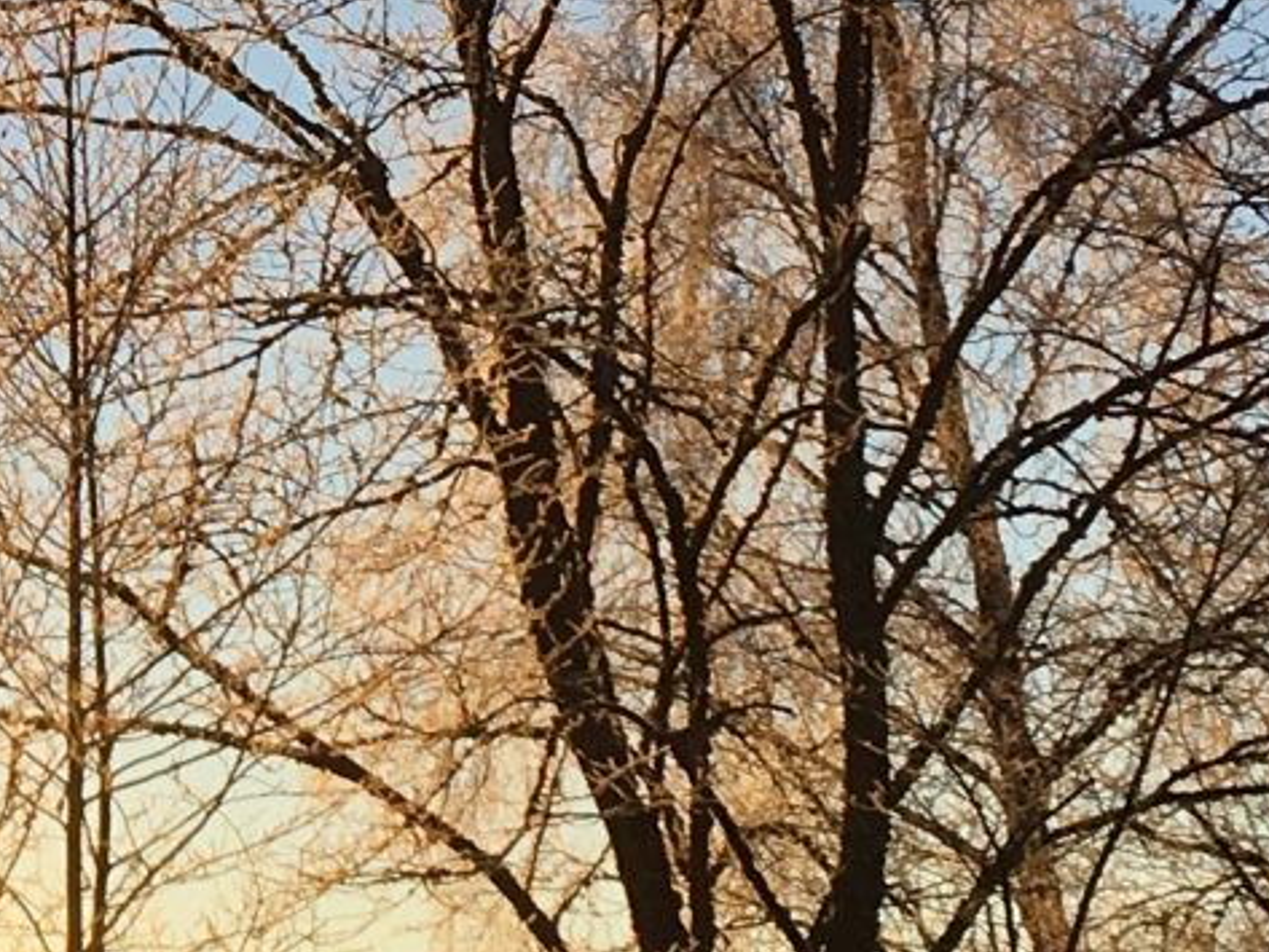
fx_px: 5757
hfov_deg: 11.9
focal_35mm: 157
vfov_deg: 9.3
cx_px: -714
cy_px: -375
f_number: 2.2
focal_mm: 4.15
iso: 25
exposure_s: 1/1399
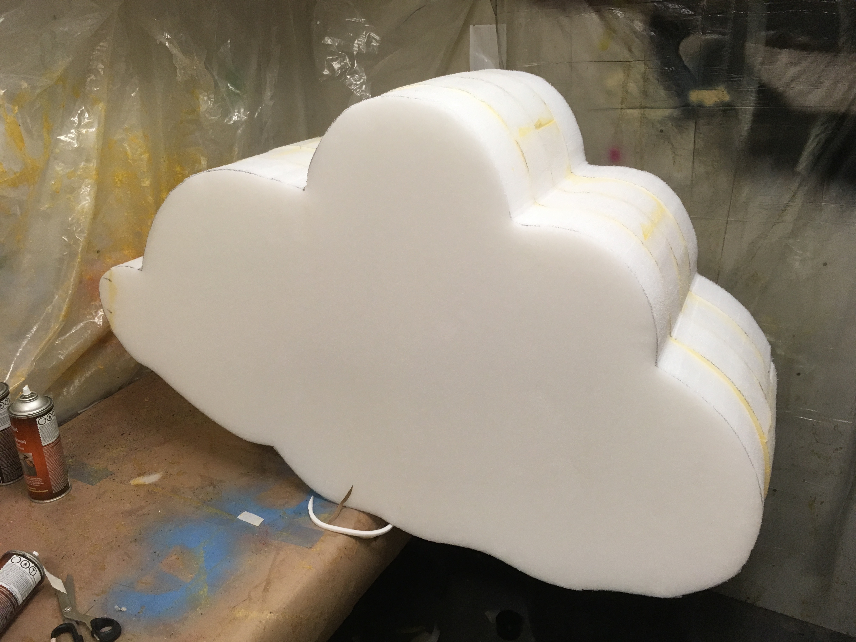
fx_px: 717
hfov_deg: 61.7
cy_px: 321
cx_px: 428
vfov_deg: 48.2
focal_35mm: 29
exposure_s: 1/33
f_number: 2.2
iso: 50
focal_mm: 4.15
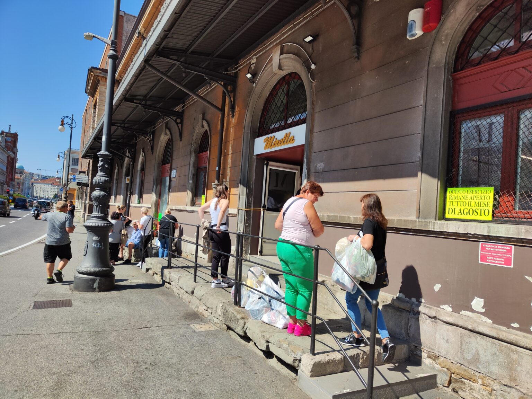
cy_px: 200
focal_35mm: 24
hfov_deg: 71.6
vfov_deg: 56.8
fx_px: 369
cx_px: 266
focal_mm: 5.59
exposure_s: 1/2889
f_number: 1.88
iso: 50
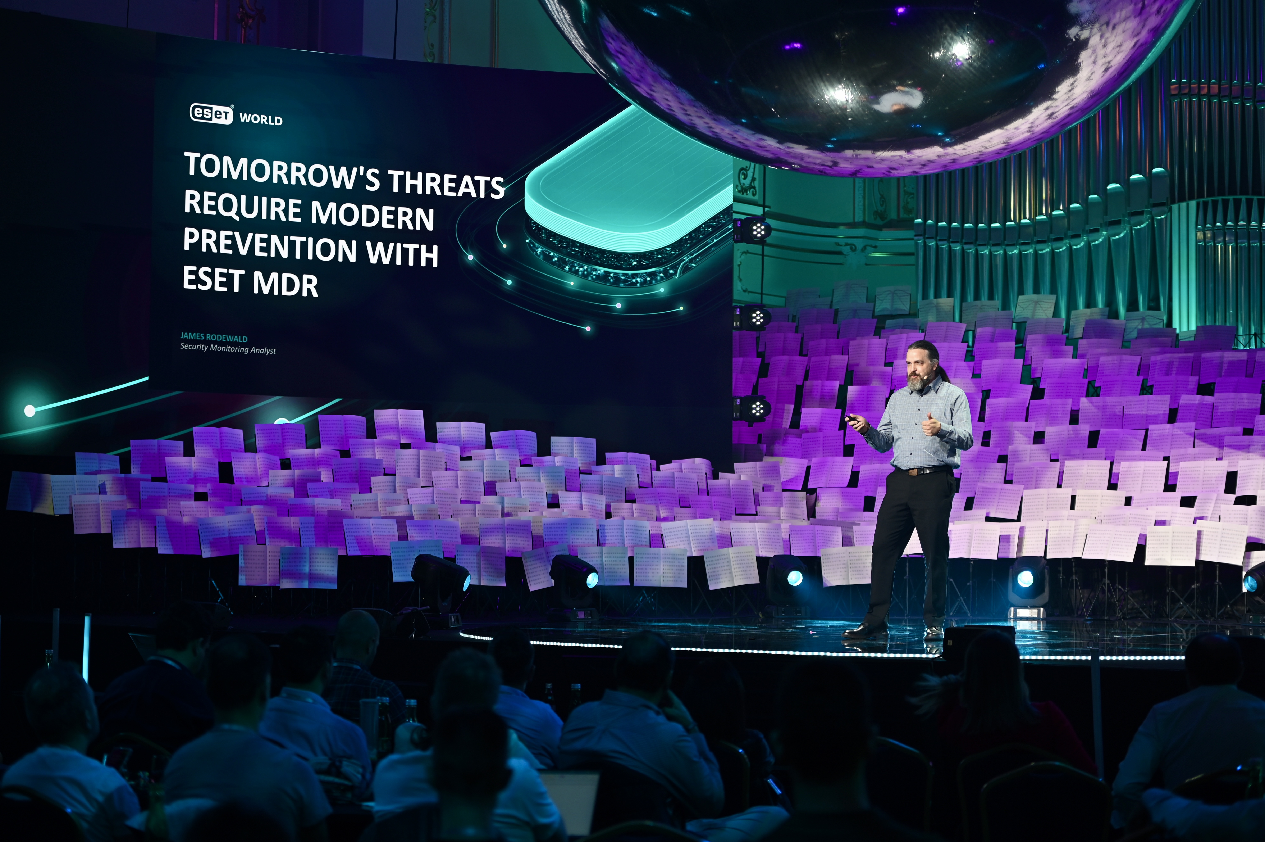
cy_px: 421
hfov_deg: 28.9
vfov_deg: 19.4
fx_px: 2458
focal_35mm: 70
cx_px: 632
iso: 160
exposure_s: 1/100
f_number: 3.2
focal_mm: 70
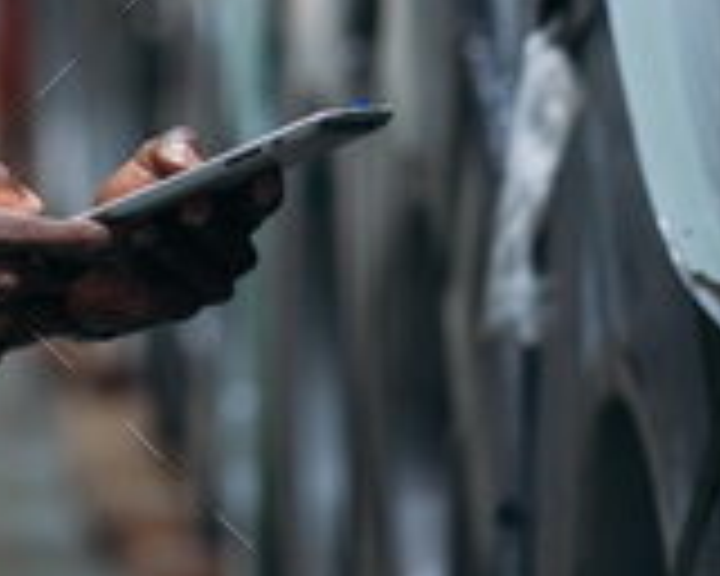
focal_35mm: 294
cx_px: -104
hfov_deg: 6.5
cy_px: -248
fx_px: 6265
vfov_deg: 5.2
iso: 320
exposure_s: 1/160
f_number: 2
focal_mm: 85
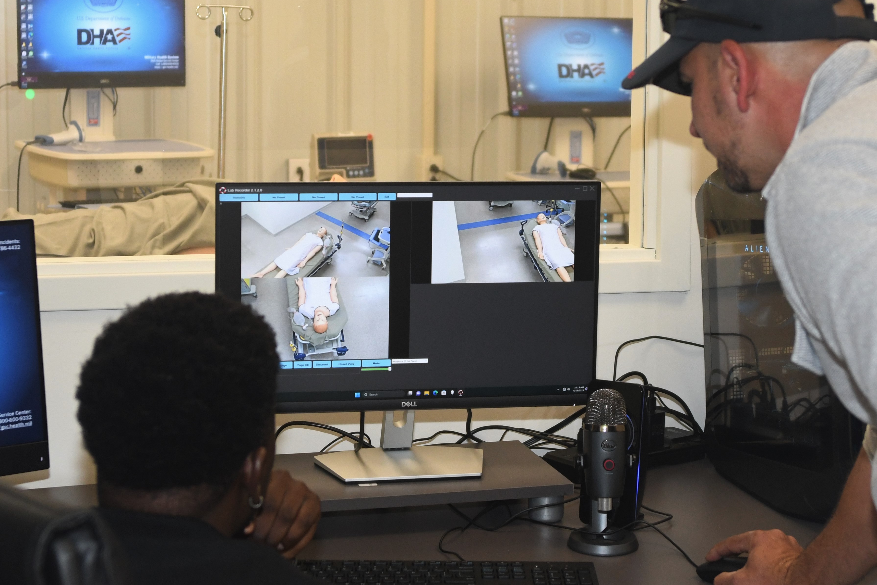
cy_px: 334
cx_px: 499
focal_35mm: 46
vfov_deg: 29.2
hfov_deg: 42.6
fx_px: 1120
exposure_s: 1/250
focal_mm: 34
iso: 1000
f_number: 3.2
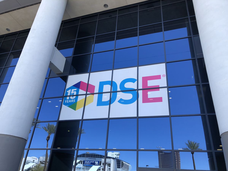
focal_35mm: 28
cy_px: 86
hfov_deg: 63.4
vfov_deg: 49.7
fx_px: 184
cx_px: 114
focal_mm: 3.99
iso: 20
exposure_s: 1/221
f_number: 1.8
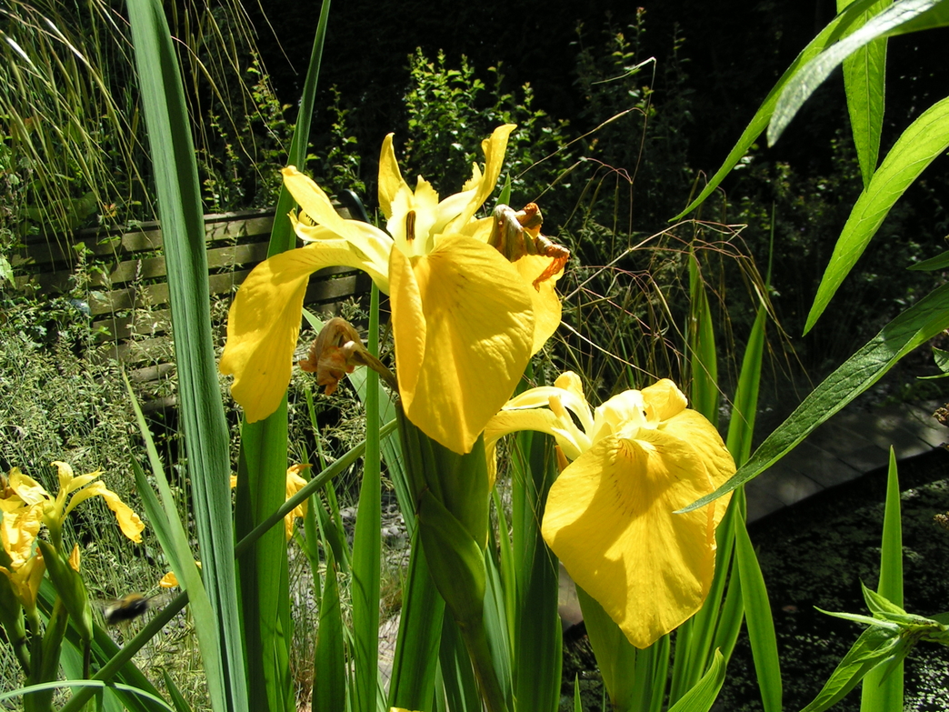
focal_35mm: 38
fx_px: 1042
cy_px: 356
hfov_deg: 49.0
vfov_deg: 37.7
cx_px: 474
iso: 50
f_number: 5.6
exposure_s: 1/250
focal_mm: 5.8
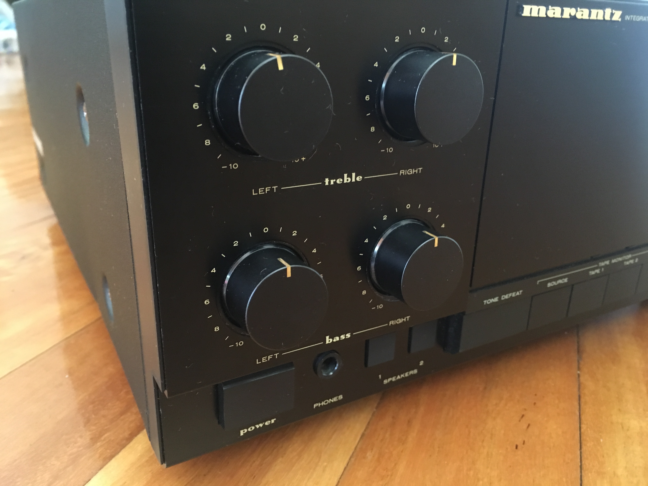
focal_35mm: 29
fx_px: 543
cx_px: 324
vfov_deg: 48.2
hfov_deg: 61.7
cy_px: 243
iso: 400
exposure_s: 1/17
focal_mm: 4.15
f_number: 2.2
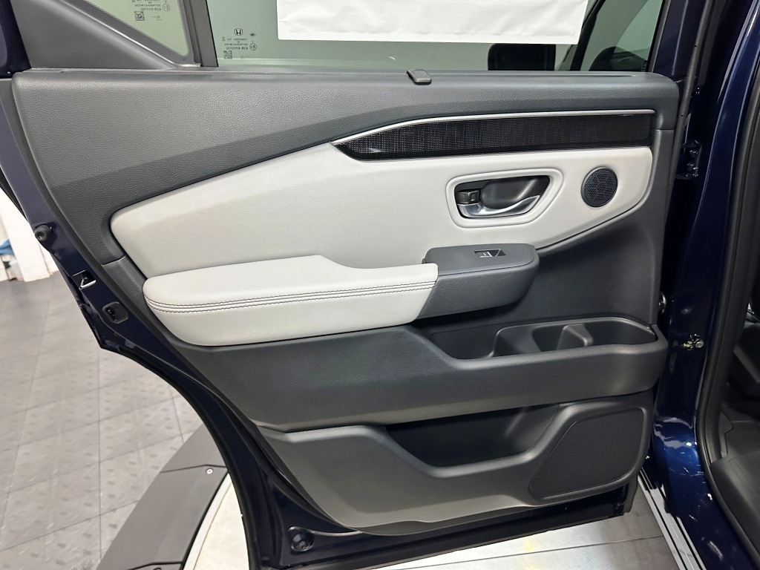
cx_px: 380
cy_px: 285
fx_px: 527
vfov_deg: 56.8
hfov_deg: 71.6
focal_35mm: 24
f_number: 1.78
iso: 640
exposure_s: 1/60
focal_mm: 6.86
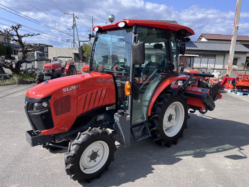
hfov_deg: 67.3
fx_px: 187
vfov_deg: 53.1
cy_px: 94
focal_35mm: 26
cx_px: 124
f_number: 1.5
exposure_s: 1/2123
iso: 50
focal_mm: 5.7
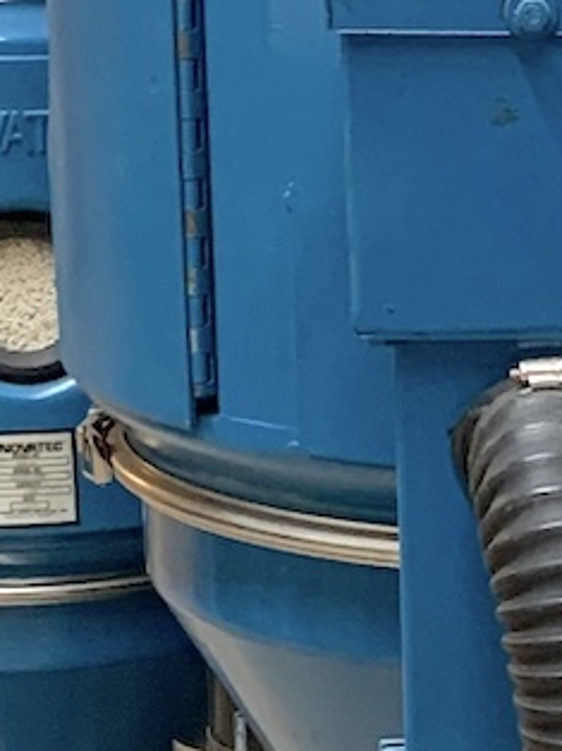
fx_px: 3447
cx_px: 827
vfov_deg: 12.3
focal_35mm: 159
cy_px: 708
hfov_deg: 9.1
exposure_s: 1/40
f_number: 1.8
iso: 400
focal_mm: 4.25
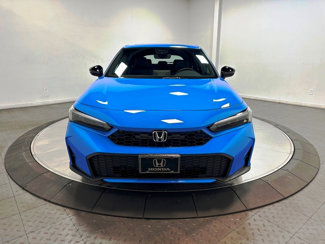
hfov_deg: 71.6
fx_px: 225
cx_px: 162
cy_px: 122
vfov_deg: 56.8
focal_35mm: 24
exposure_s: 1/60
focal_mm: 6.86
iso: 250
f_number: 1.78
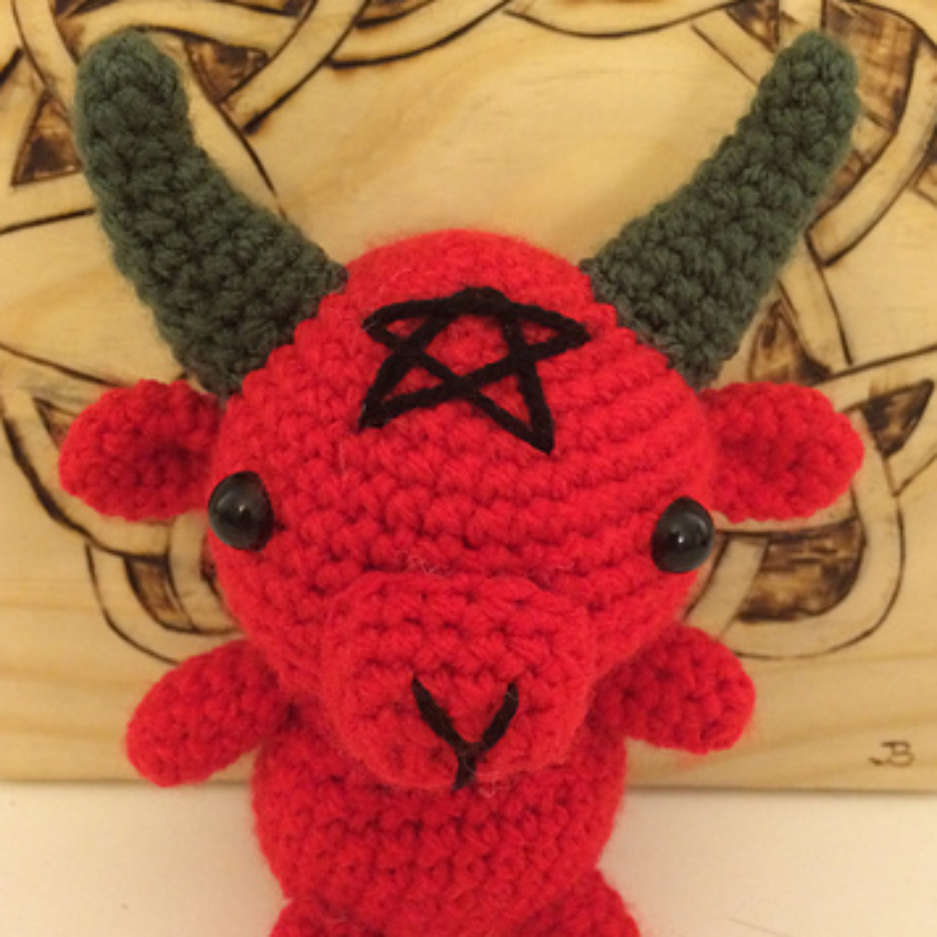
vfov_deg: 46.0
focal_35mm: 36
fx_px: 1102
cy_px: 411
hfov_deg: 46.0
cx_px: 470
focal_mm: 4.15
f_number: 2.2
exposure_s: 1/17
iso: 320
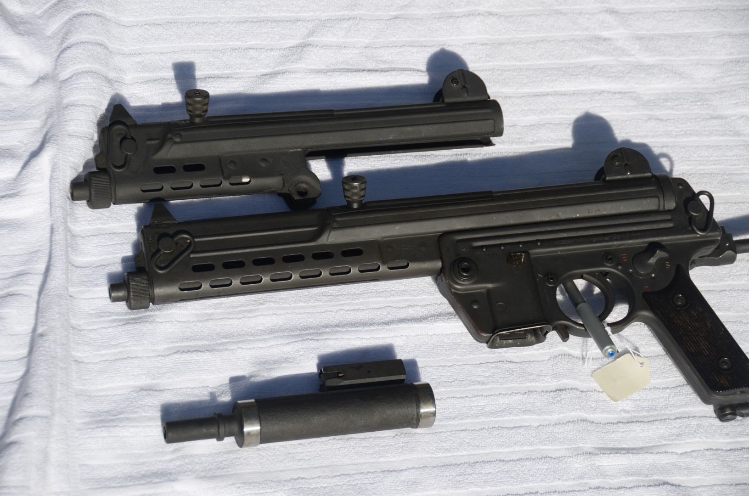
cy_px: 248
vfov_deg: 13.0
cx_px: 374
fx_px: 2180
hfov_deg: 19.5
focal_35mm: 105
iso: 100
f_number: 5.6
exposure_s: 1/500
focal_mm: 70
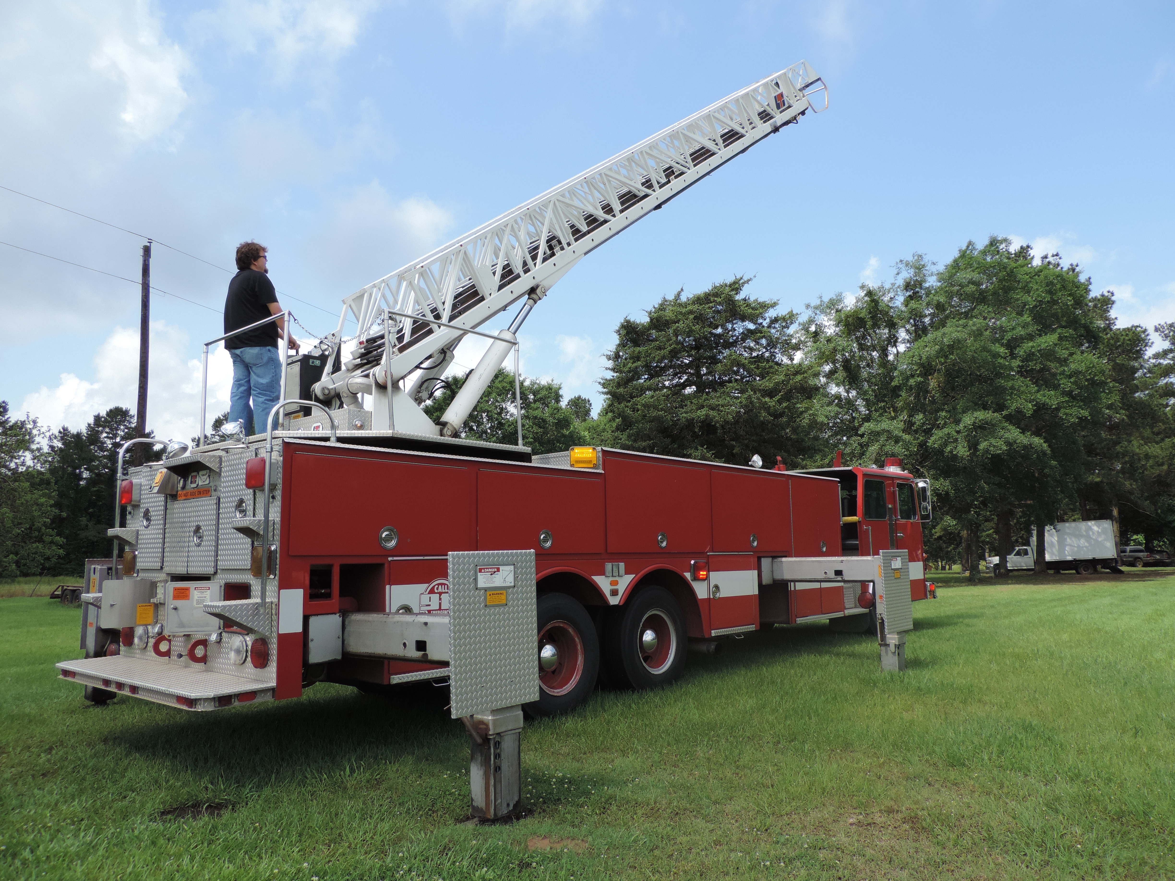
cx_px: 588
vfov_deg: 56.8
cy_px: 440
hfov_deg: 71.6
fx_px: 815
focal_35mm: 24
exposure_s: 1/800
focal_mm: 4.3
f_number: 3
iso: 80
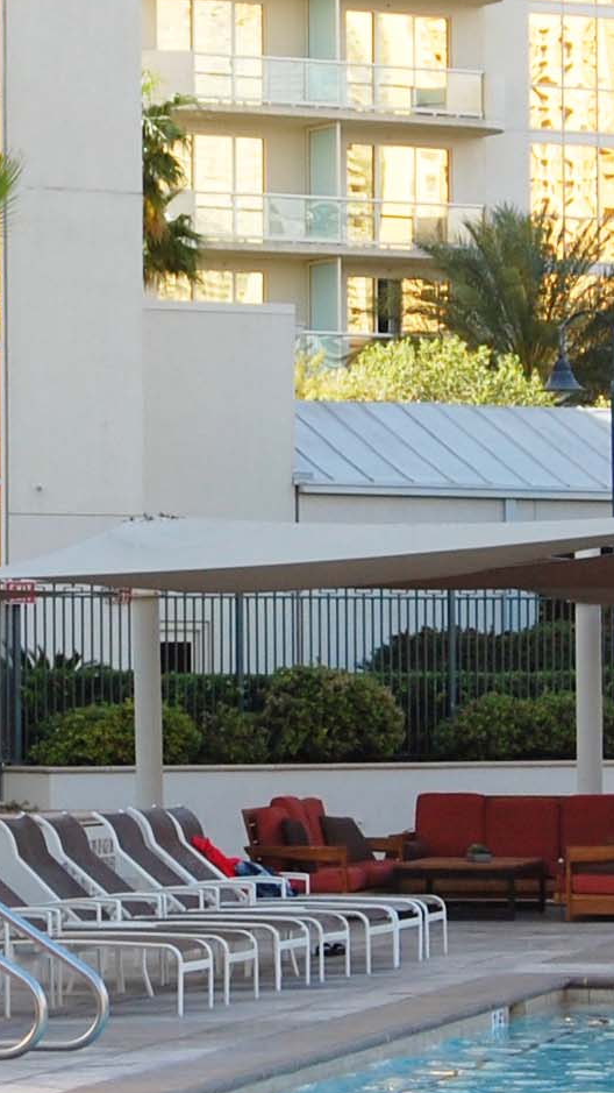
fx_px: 4951
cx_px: 160
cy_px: 427
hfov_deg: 7.1
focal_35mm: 171
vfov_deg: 12.6
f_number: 7.1
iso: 200
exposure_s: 1/200
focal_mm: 34
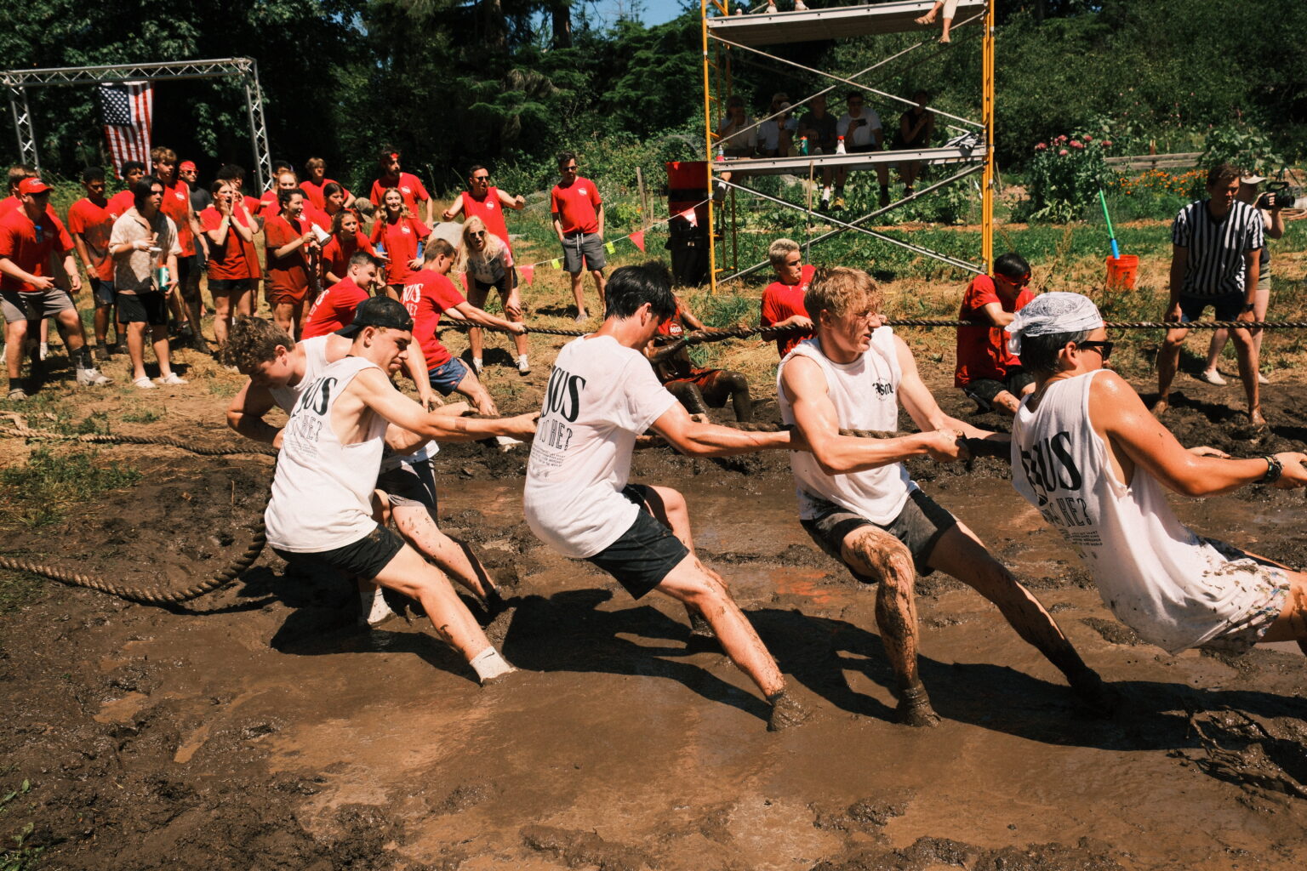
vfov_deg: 45.0
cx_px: 654
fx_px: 1053
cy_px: 436
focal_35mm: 29
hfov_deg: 63.7
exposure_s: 1/1500
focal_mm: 19.6
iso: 500
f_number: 5.6
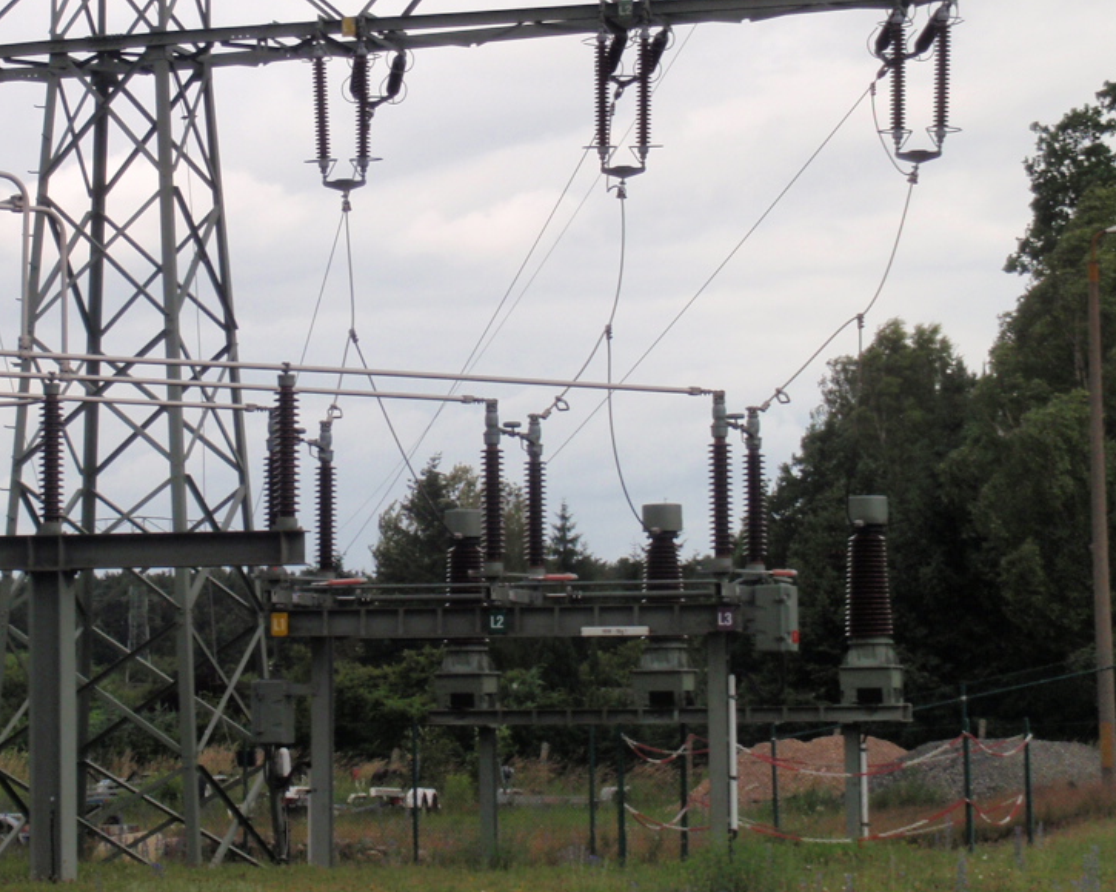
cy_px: 411
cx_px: 259
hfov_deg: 19.0
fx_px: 3303
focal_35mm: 100
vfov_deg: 15.4
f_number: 4.5
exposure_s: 1/160
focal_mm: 10.43
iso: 64
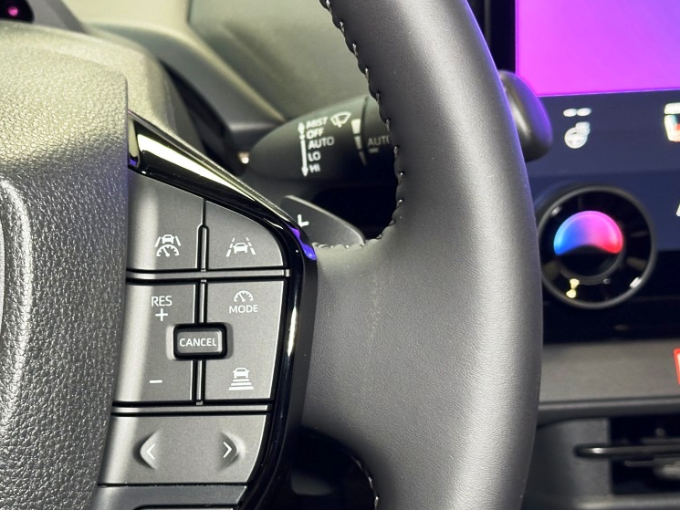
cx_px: 259
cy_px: 288
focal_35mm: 66
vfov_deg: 22.2
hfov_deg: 29.3
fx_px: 1297
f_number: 1.78
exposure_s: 1/40
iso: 500
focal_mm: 6.86
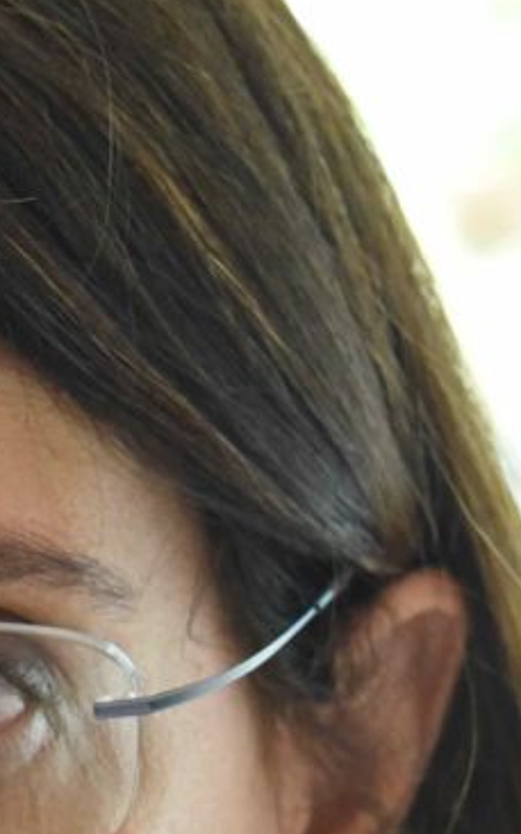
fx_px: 7574
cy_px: 860
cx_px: -341
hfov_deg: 3.9
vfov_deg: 6.3
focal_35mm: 333
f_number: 7.1
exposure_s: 1/800
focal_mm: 78
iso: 5000
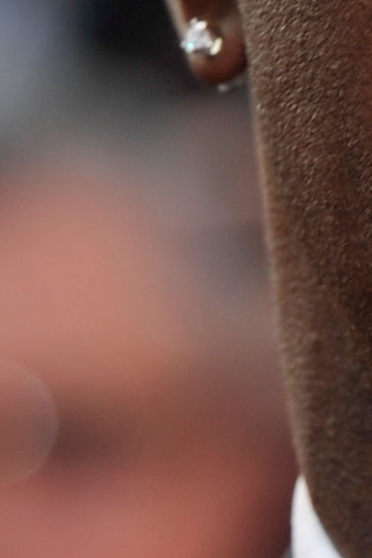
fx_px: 13339
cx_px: 730
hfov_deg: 1.6
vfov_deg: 2.4
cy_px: 84
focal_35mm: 860
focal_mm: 200
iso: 200
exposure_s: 1/250
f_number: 5.6
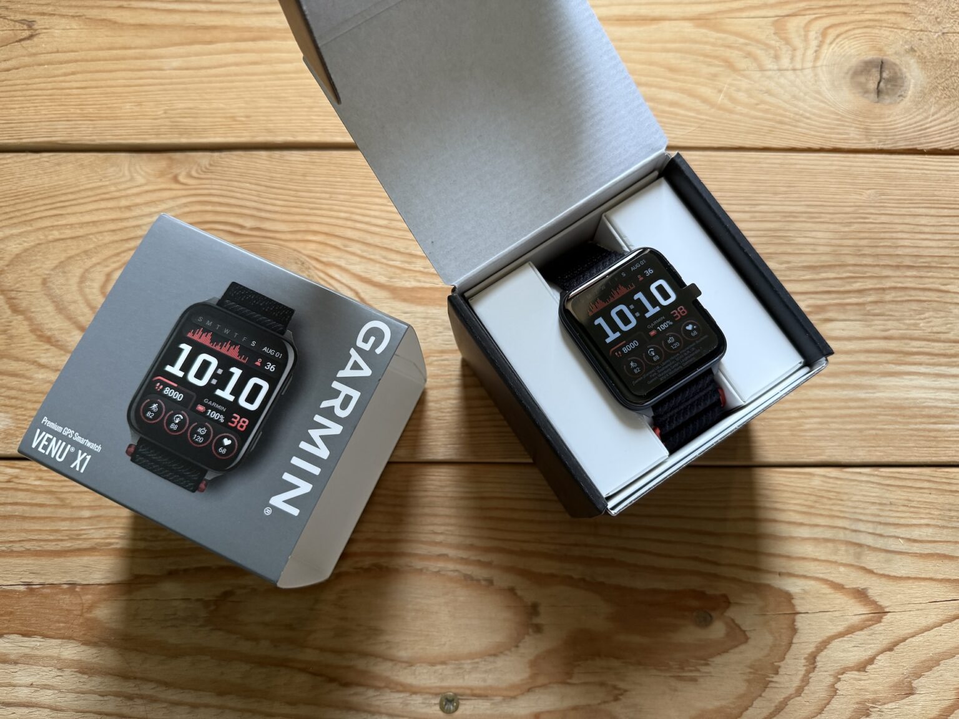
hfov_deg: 71.6
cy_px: 360
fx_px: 665
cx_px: 480
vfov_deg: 56.8
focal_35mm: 24
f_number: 1.78
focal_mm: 6.76
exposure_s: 1/60
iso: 250
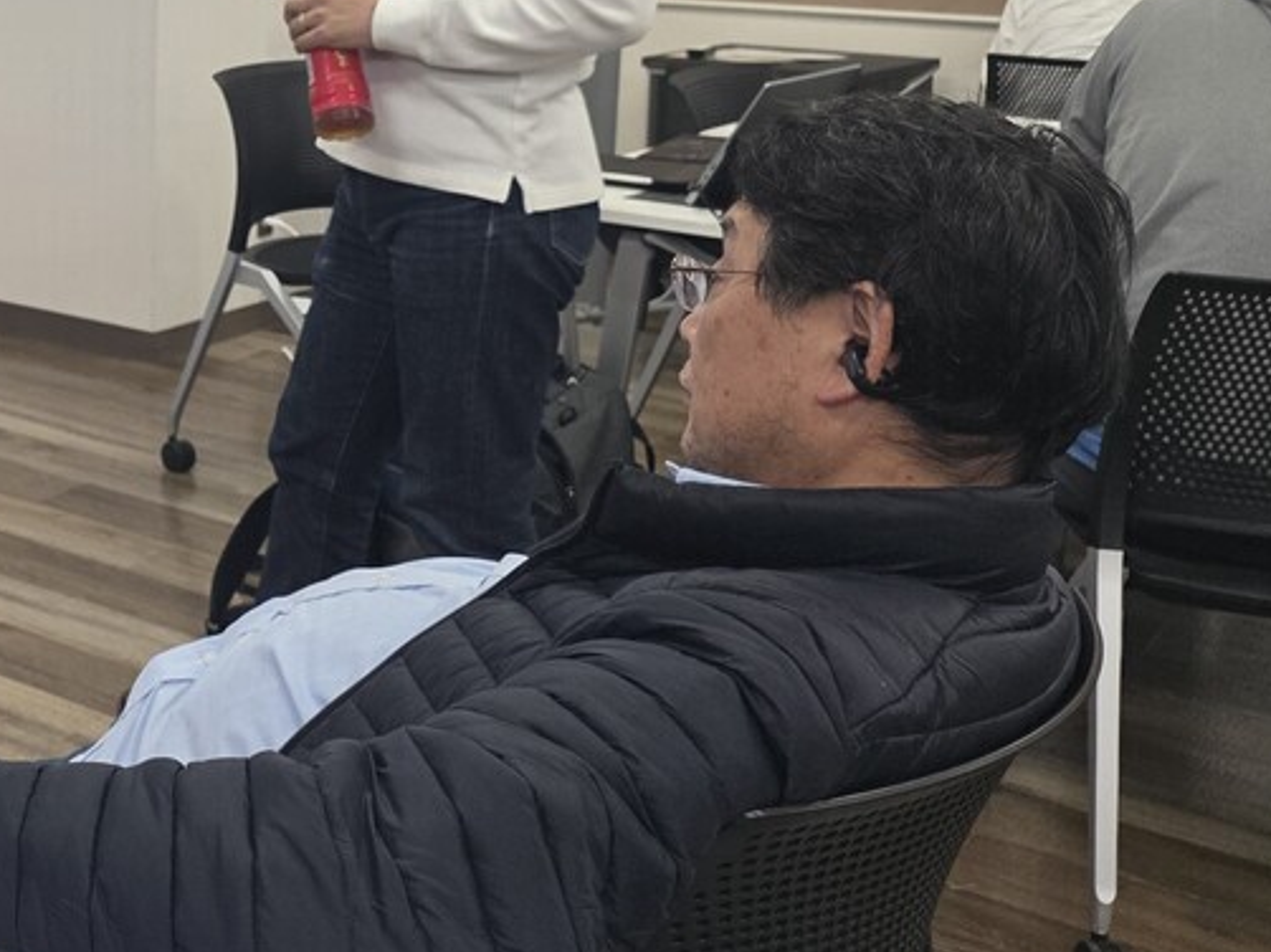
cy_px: 94
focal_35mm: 55
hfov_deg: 30.7
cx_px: -175
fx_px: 2018
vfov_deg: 25.7
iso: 200
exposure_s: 1/180
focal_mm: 6.25
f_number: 1.7
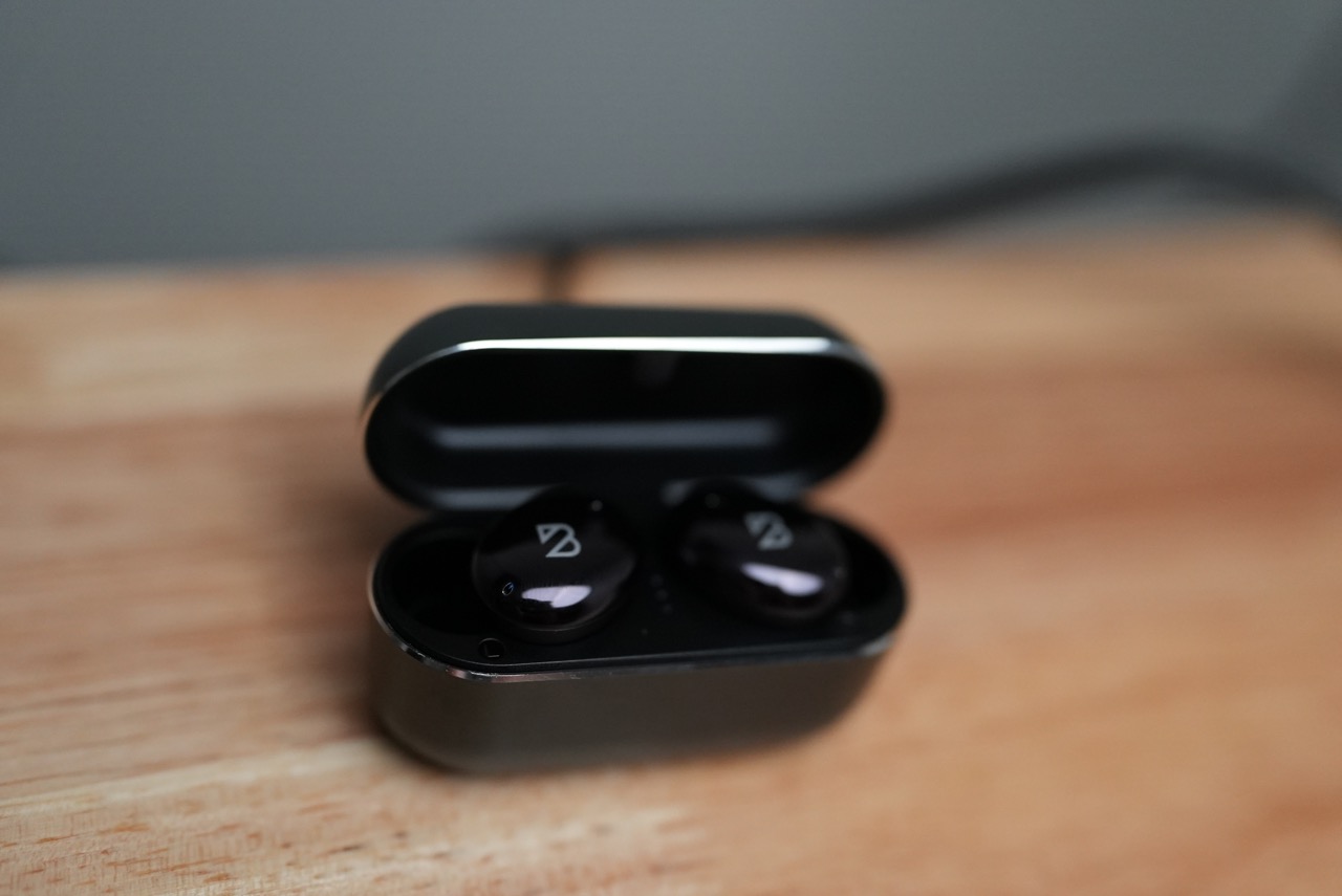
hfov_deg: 54.4
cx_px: 671
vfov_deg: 37.9
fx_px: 1305
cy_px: 448
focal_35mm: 35
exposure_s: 1/160
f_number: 2
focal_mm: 35
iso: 4000
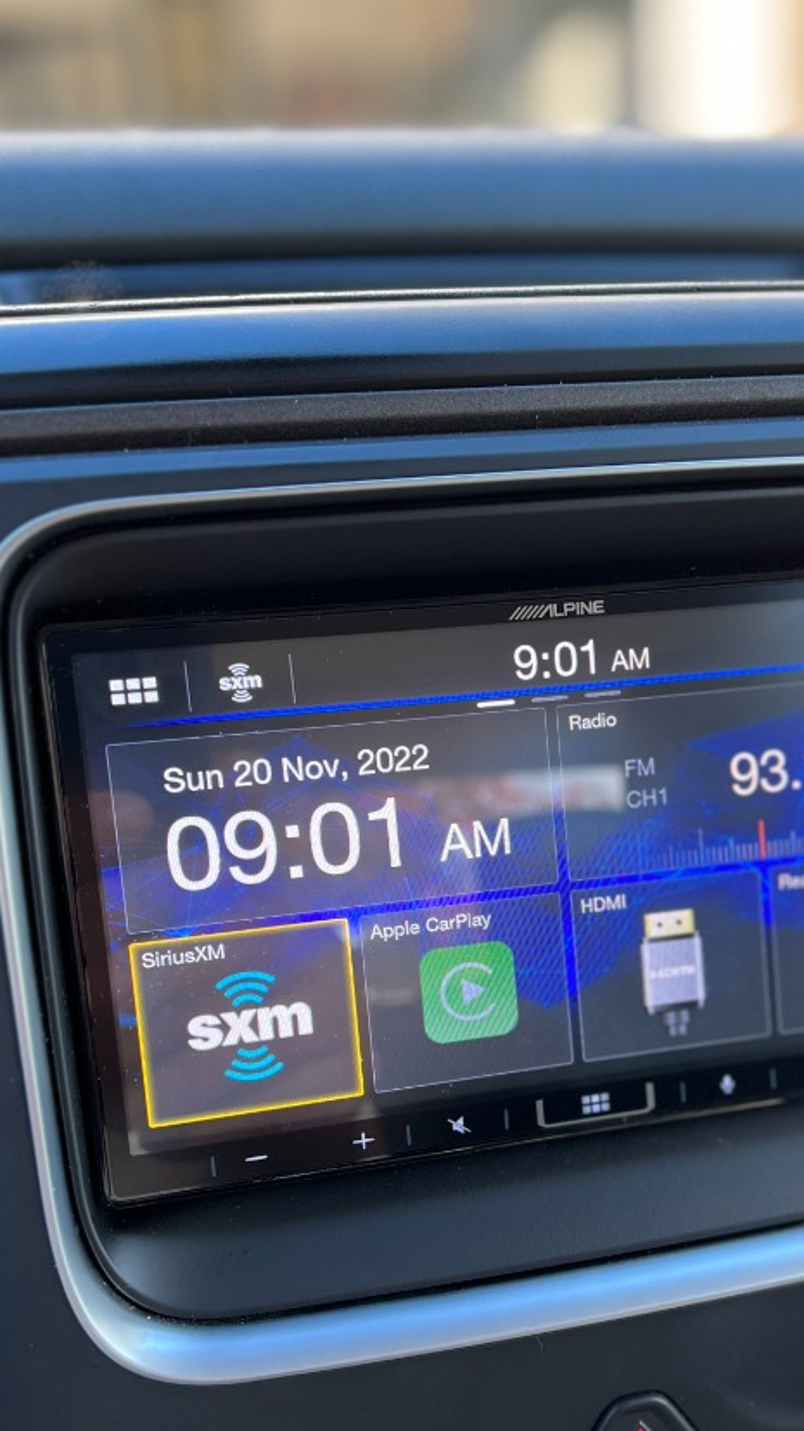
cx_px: 512
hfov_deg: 31.8
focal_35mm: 37
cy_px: 834
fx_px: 1403
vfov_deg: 53.8
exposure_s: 1/121
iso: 100
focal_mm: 5.7
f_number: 1.5
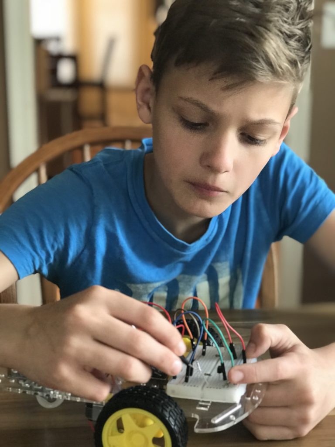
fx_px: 735
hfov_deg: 25.7
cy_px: 224
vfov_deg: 33.8
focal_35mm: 57
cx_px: 168
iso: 200
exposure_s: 1/60
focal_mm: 6.6
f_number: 2.8
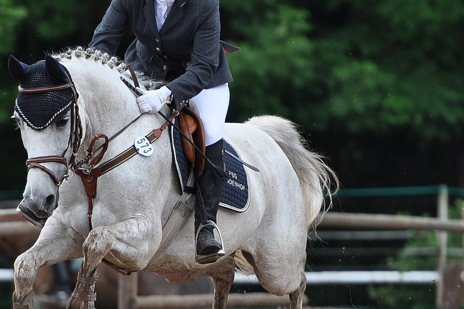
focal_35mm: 478
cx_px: 108
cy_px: 153
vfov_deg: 2.9
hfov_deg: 4.3
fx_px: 6157
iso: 200
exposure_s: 1/1250
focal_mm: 195
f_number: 2.8
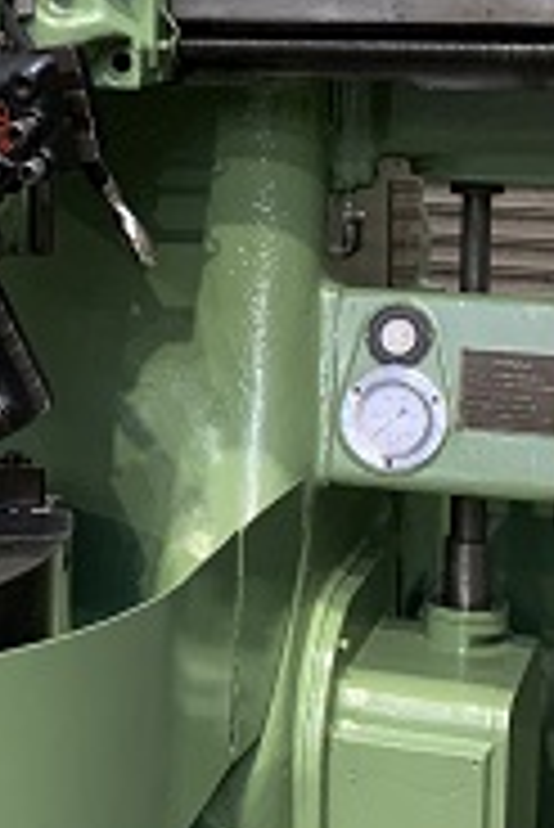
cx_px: 18
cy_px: 248
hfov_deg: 14.4
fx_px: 2166
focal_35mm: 94
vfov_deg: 21.5
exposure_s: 1/33
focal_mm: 4.25
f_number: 1.8
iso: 320
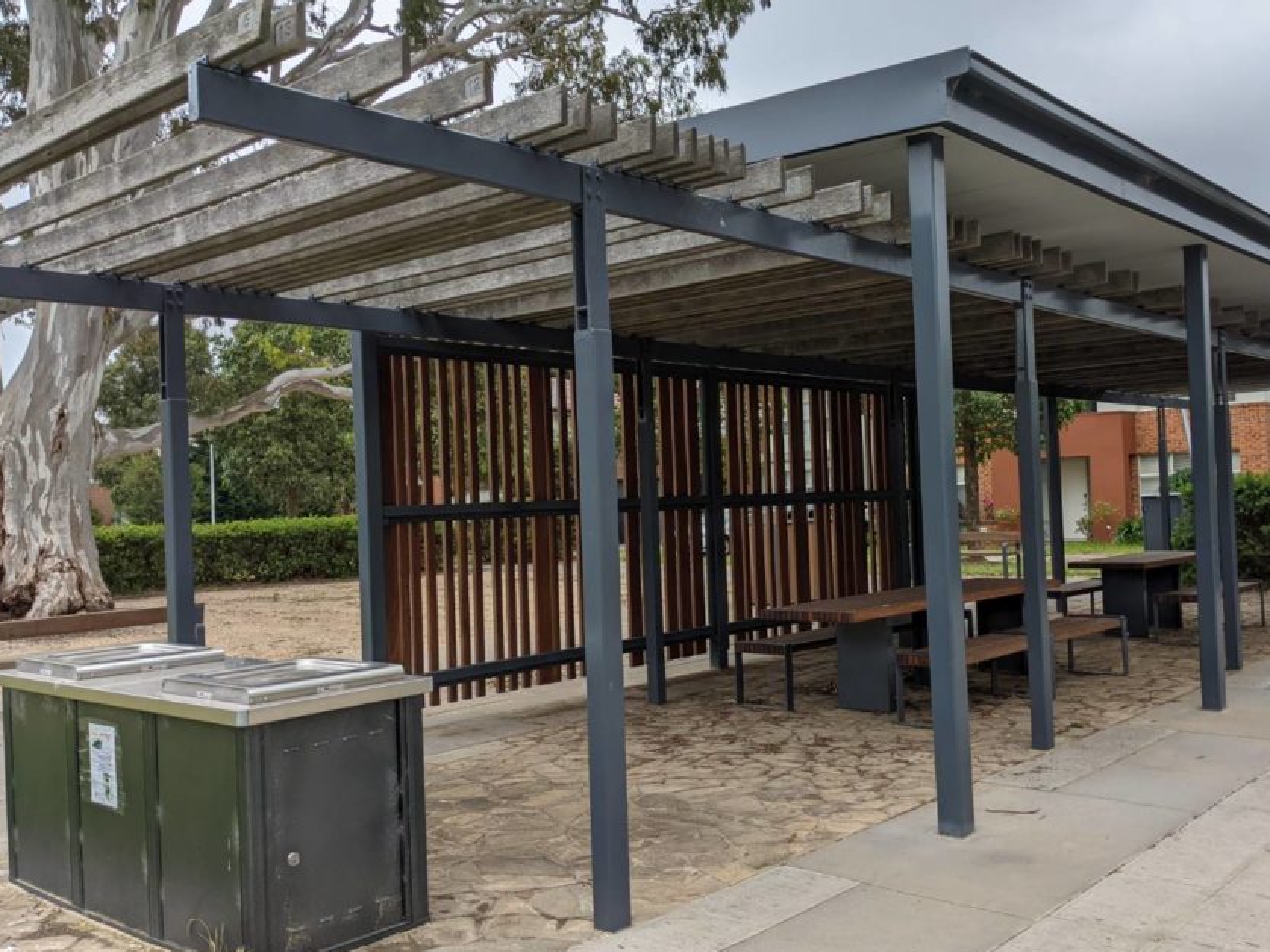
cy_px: 452
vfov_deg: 42.9
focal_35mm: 33
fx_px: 1210
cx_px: 765
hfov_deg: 54.9
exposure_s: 1/1376
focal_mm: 4.38
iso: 53
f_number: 1.73
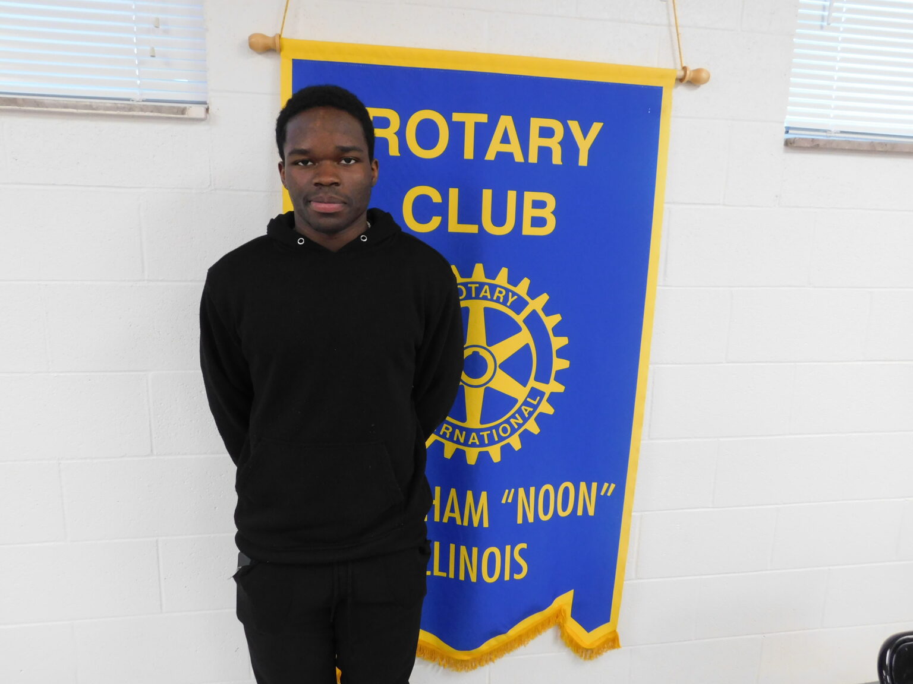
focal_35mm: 25
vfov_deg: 54.9
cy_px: 342
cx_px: 456
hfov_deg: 69.4
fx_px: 659
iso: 320
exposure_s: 1/30
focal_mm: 4.5
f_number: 3.1
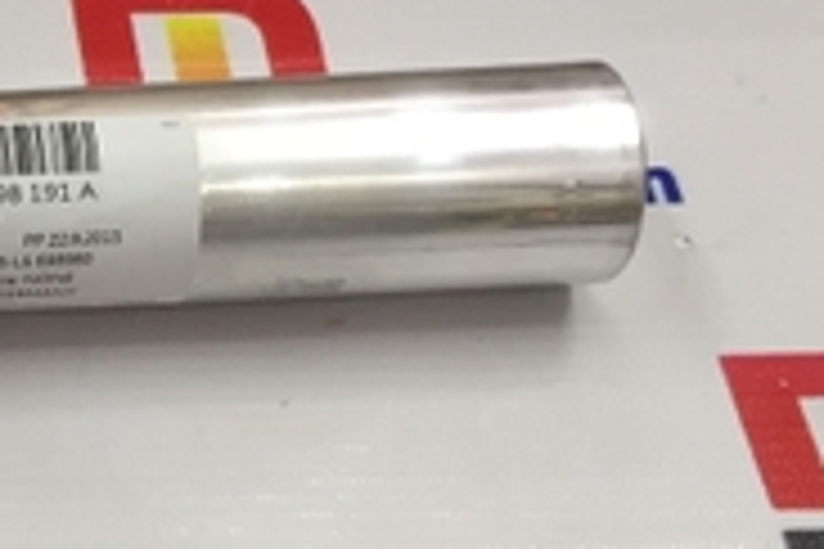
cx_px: -410
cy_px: 284
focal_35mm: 99
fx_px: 2266
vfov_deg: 13.8
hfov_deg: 18.3
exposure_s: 1/33
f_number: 2.2
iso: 80
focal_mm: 4.15
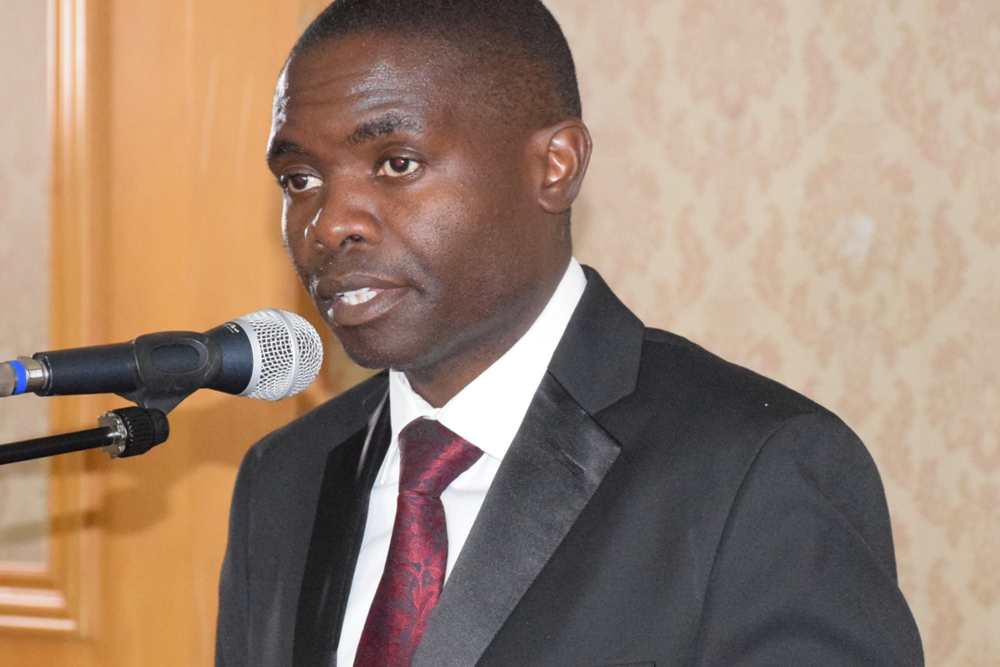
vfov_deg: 6.9
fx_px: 5555
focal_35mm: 200
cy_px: 464
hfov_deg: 10.3
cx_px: 515
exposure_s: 1/160
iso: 6400
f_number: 8
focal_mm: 80
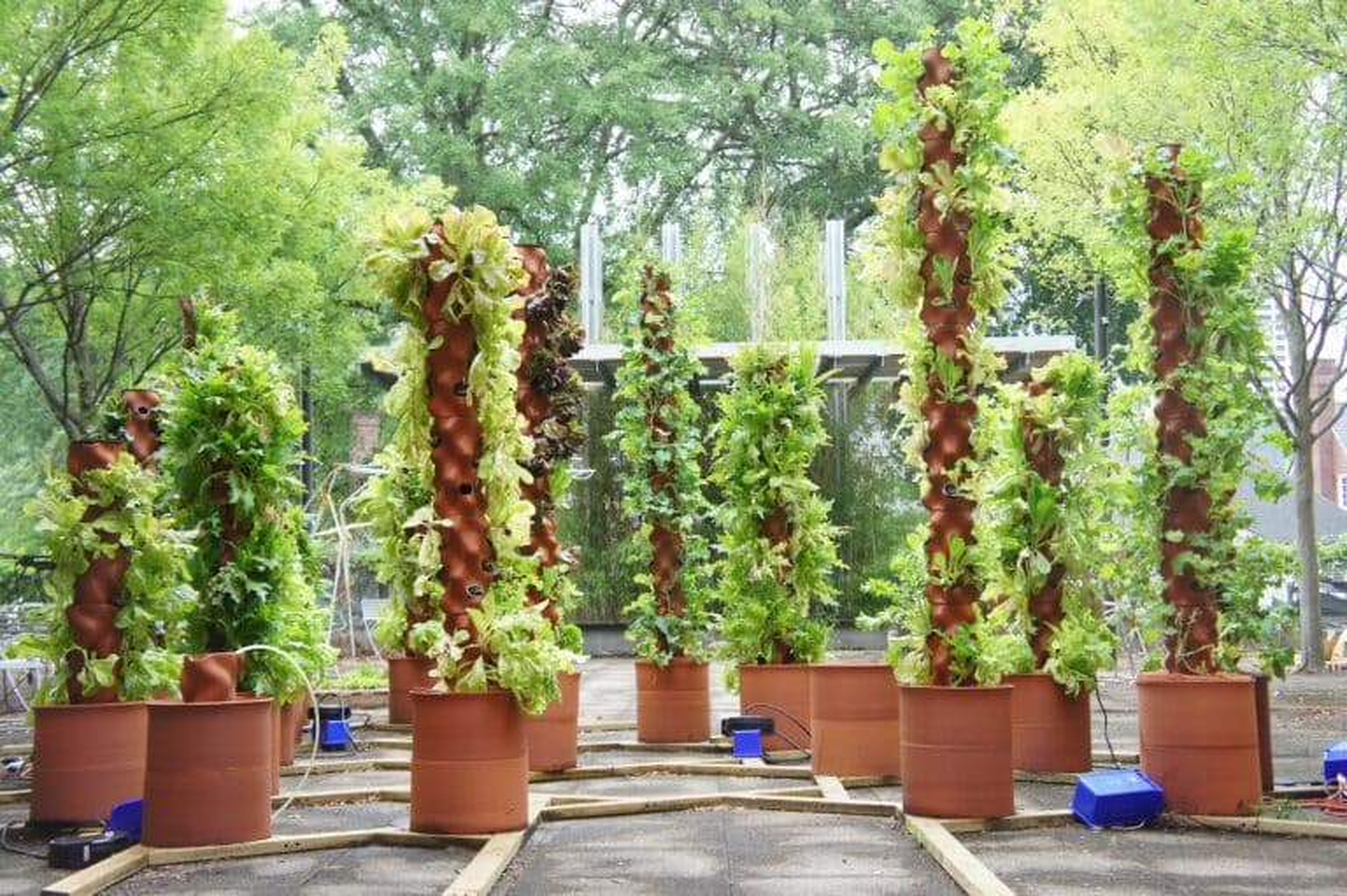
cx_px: 674
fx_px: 1851
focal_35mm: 50
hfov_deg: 40.0
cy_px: 448
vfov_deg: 27.2
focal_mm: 33
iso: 250
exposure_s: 1/60
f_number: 4.5
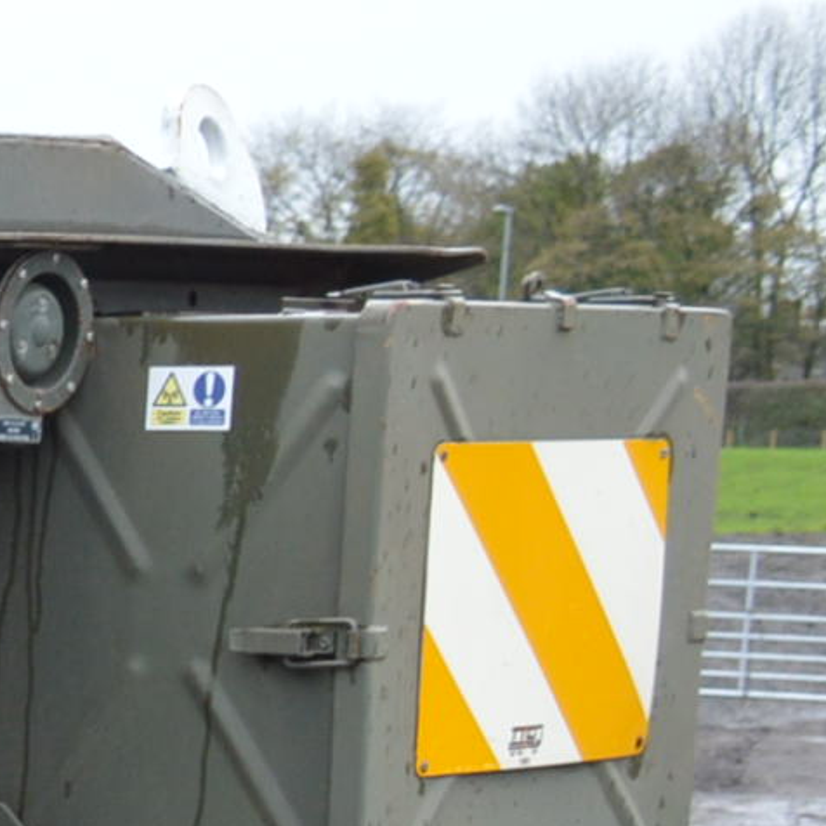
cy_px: 1249
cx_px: -1638
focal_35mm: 177
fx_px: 4778
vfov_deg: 9.6
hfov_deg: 8.4
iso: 360
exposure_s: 1/125
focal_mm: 22
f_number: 5.6
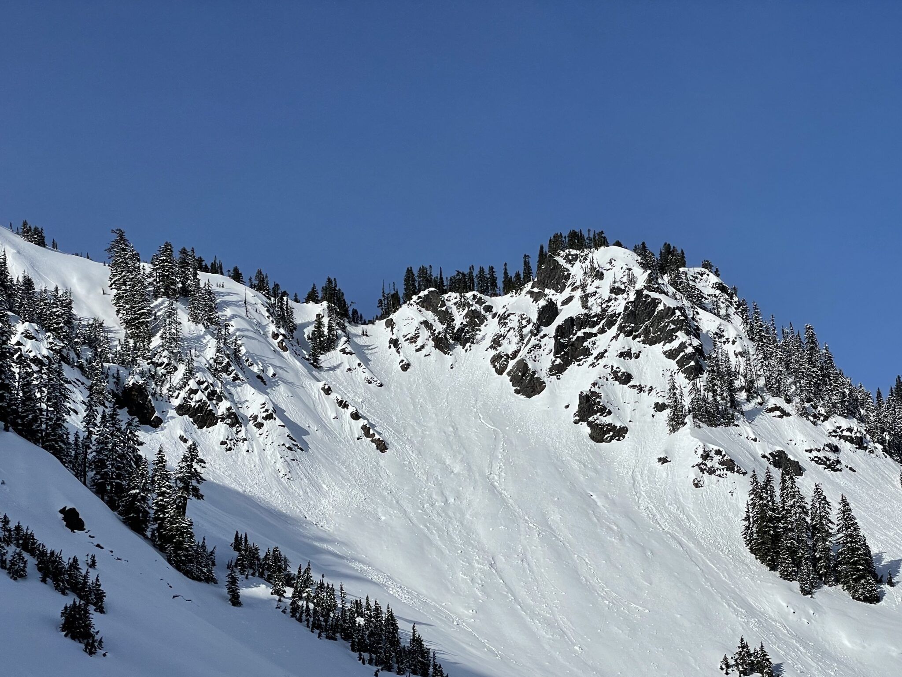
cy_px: 422
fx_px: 1694
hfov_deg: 29.8
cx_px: 536
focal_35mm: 65
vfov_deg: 22.5
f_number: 2
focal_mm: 6
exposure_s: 1/4785
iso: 25
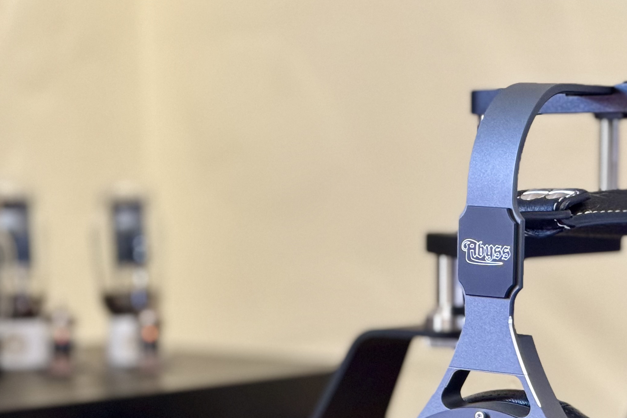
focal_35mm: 98
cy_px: 409
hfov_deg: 20.7
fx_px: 1707
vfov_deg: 13.8
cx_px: 457
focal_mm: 6.76
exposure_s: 1/33
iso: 500
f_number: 1.78
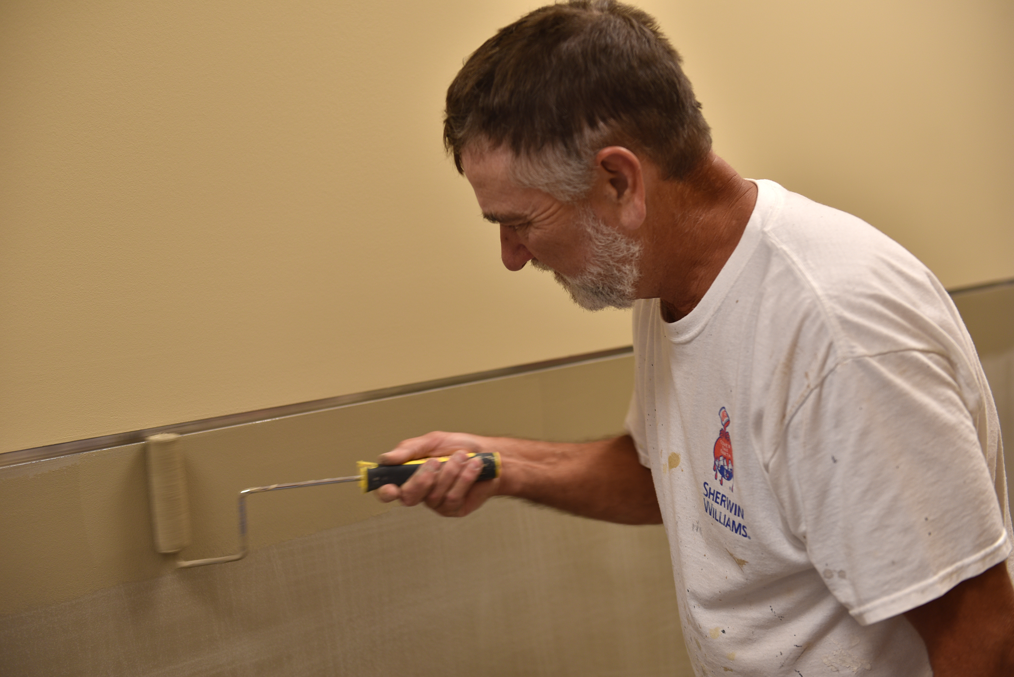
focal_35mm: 50
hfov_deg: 39.6
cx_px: 507
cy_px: 338
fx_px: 1409
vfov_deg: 27.0
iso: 250
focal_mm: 50
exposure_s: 1/50
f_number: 3.2
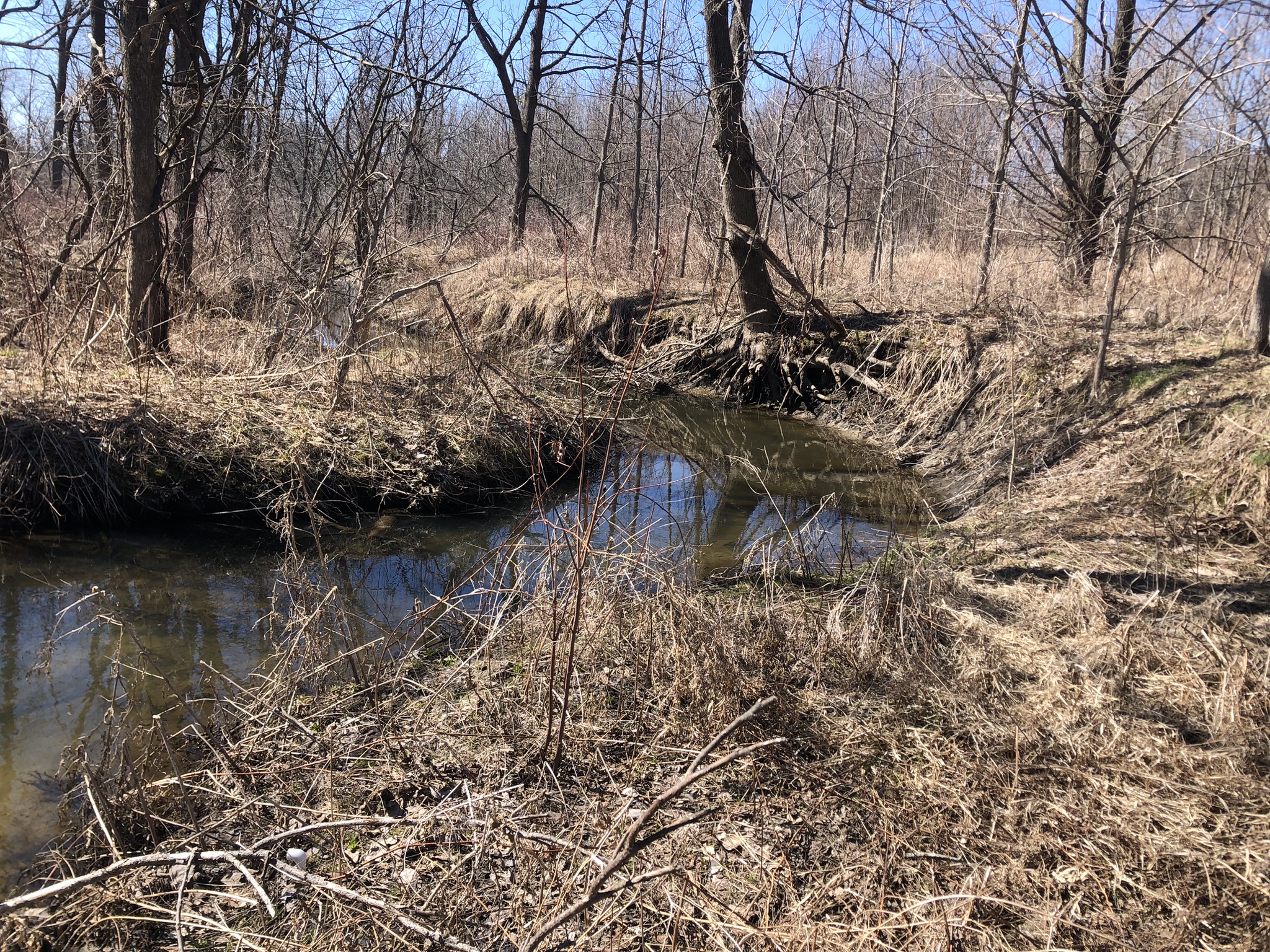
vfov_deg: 49.7
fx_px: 1027
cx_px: 635
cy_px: 476
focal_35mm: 28
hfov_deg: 63.4
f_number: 1.8
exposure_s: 1/796
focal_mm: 3.99
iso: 20
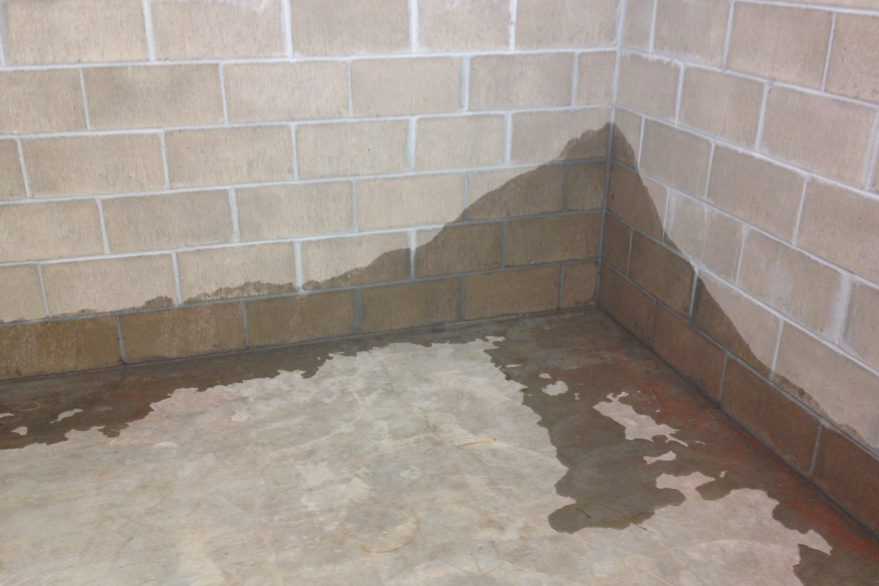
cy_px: 265
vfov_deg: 35.9
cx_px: 442
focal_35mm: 37
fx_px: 903
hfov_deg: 51.9
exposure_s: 1/20
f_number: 2.4
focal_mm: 4.28
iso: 80
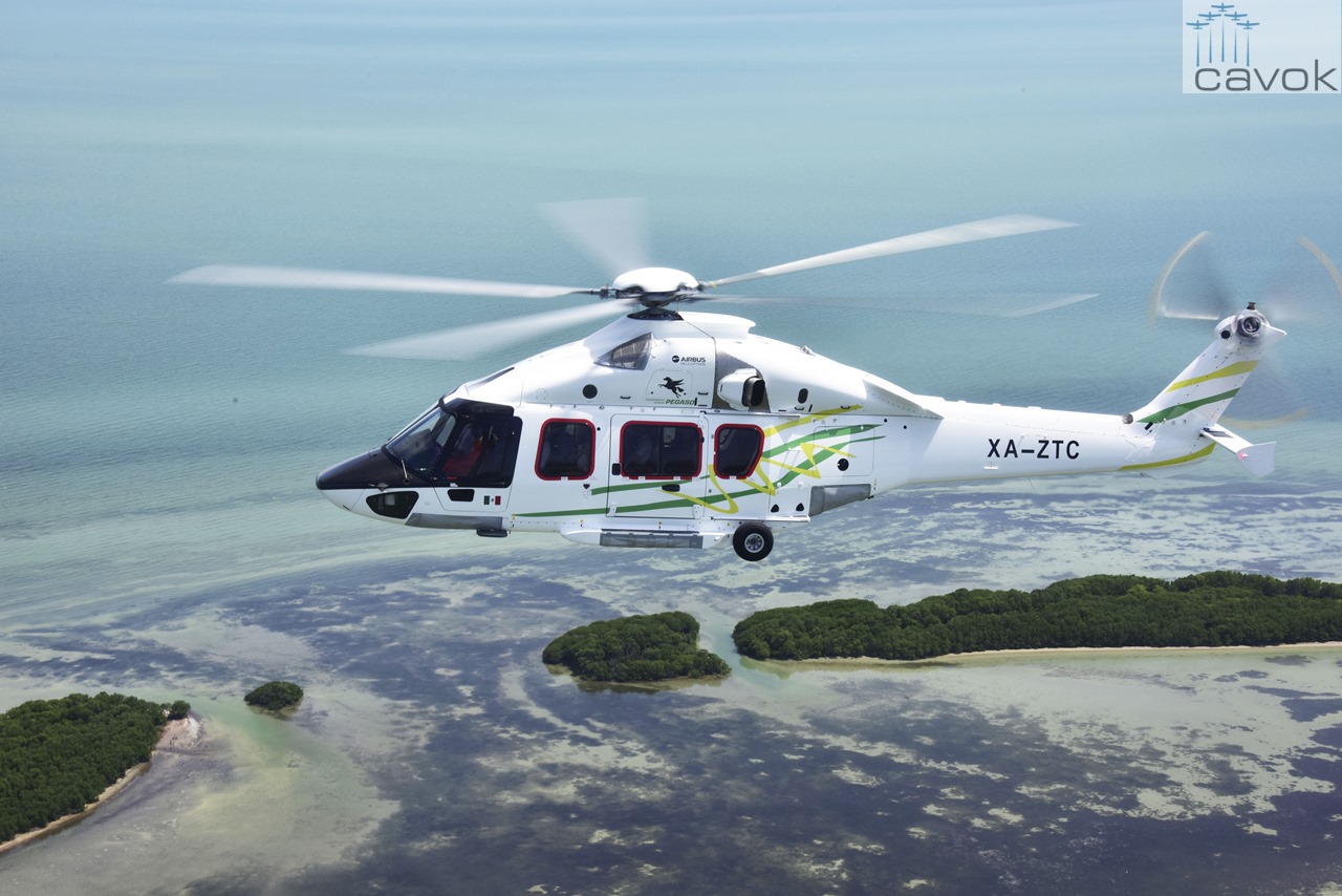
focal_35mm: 65
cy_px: 448
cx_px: 671
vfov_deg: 20.9
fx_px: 2423
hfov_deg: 31.0
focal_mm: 65
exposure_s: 1/125
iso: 250
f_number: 18
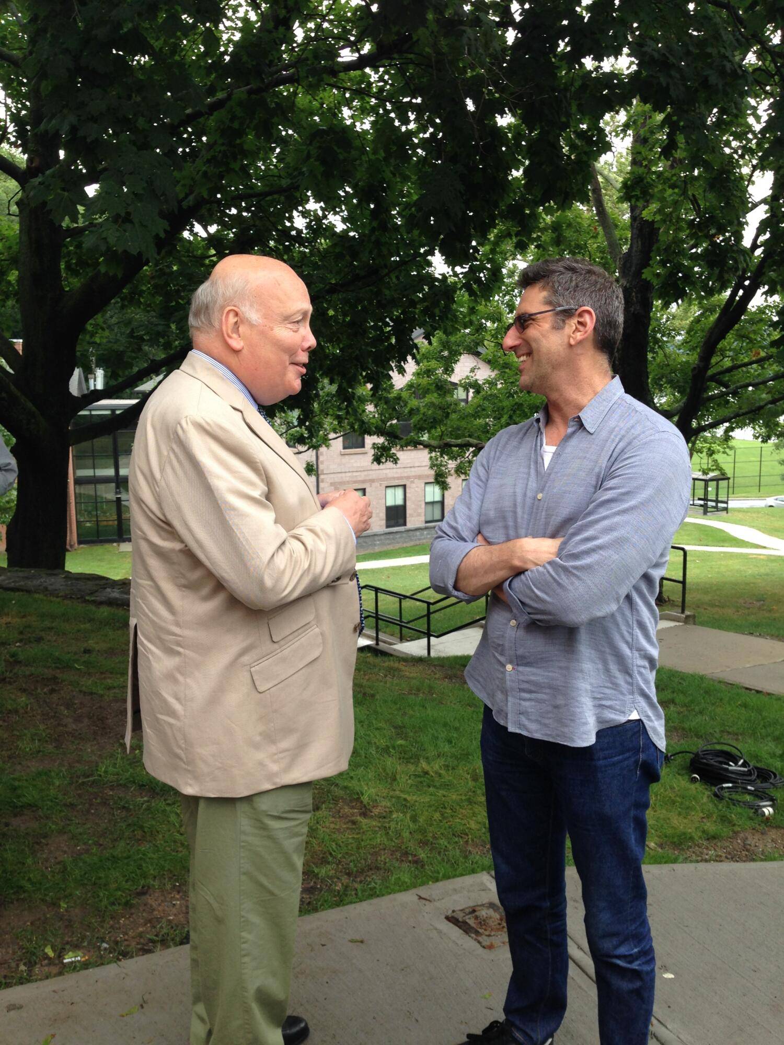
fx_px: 997
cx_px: 392
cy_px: 522
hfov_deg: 42.9
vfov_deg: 55.4
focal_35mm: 33
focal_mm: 4.12
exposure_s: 1/270
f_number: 2.4
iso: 50
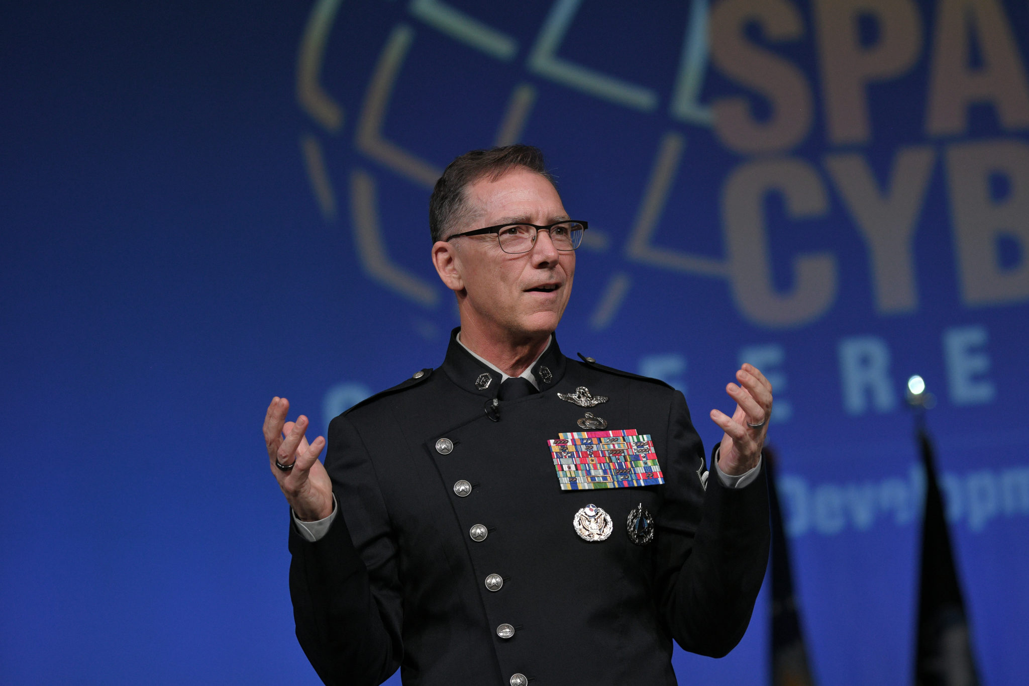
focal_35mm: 153
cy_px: 343
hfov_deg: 13.4
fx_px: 4373
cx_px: 514
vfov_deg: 9.0
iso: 800
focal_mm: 102
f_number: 2.8
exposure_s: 1/800
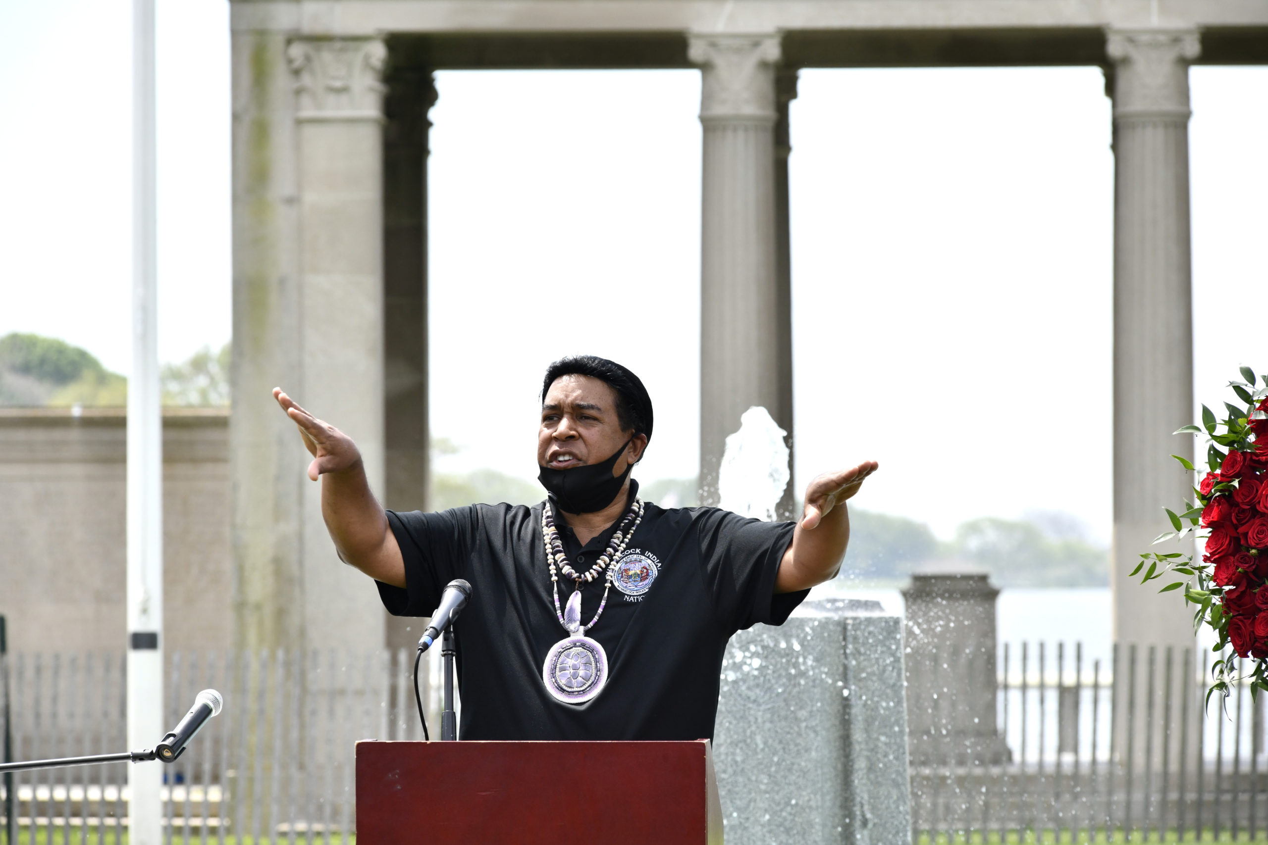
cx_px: 634
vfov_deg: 6.9
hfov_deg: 10.3
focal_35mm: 200
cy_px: 422
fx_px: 7044
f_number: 13
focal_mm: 200
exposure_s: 1/640
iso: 800
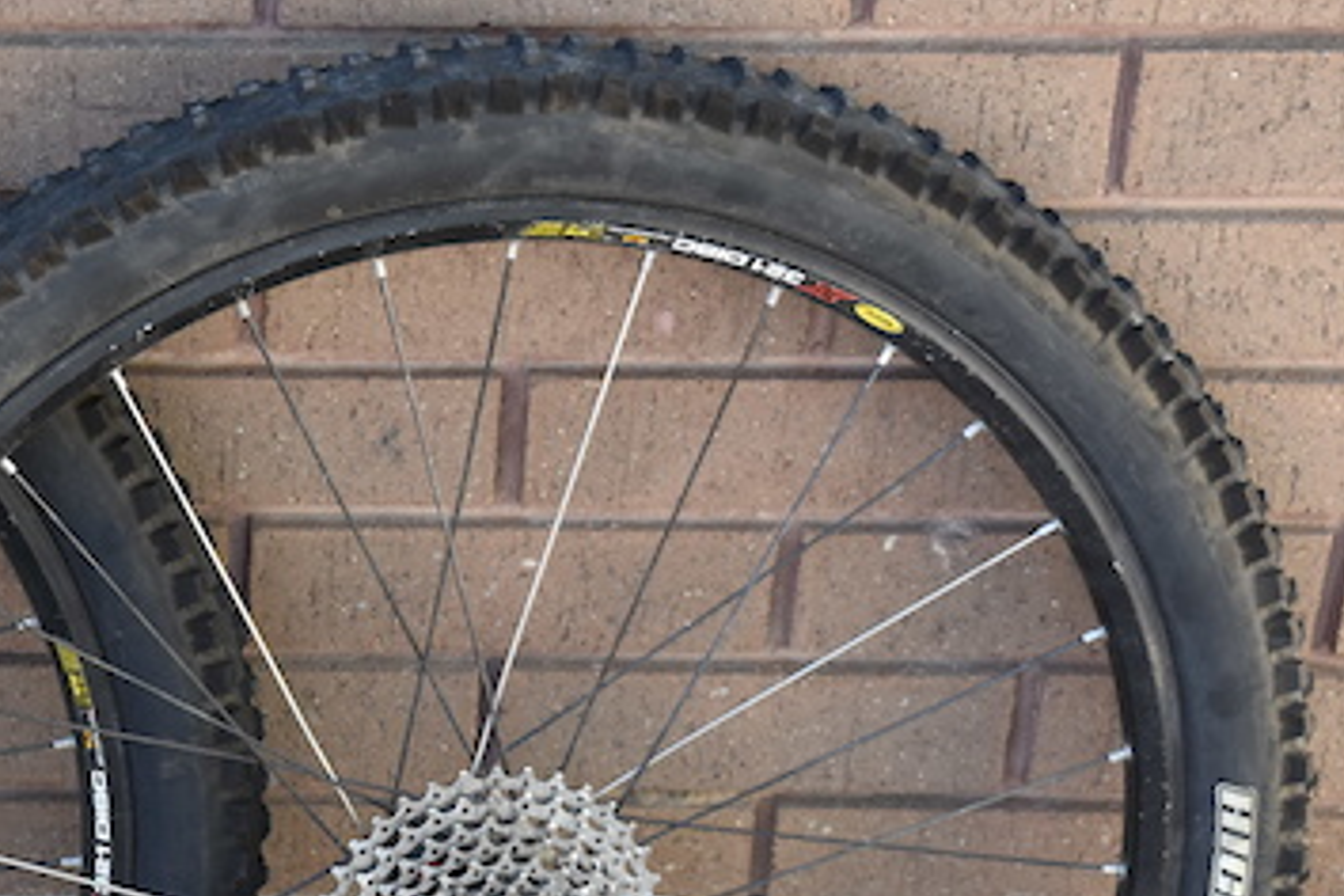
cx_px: -68
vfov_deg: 11.2
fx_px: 4554
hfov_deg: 16.4
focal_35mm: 122
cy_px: 849
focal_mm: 36
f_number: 6.3
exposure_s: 1/160
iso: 400
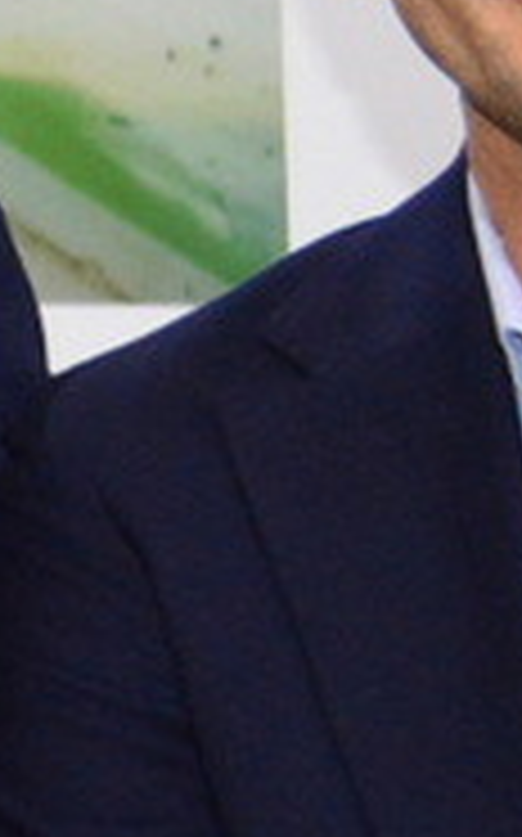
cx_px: -1390
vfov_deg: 7.6
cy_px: -128
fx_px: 6224
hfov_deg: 4.5
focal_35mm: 273
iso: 1250
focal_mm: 26
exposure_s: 1/125
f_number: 5.6
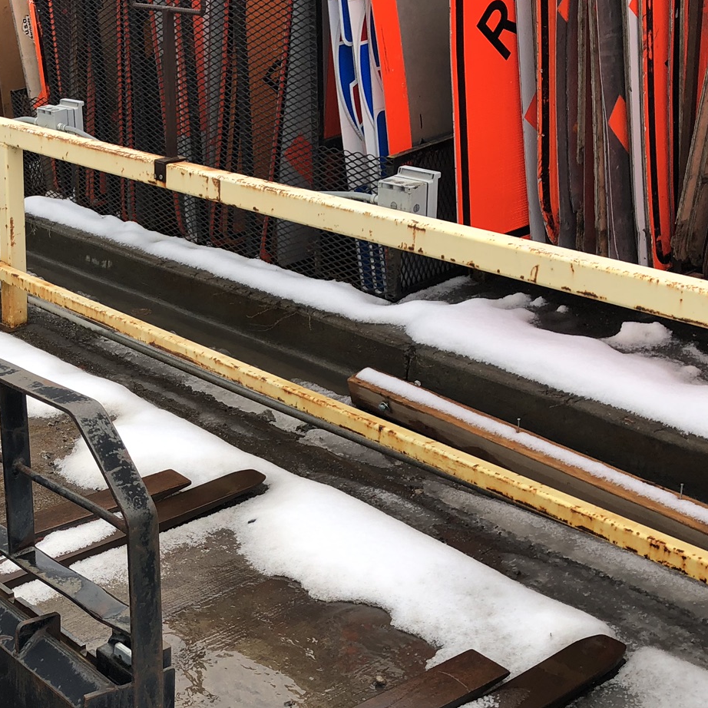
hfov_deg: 30.0
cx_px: 94
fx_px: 1273
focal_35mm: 55
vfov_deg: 31.0
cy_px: 409
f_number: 1.8
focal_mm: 3.99
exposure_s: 1/578
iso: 20
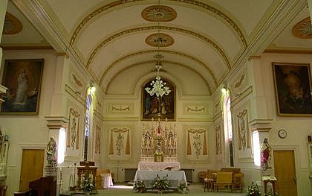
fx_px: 374
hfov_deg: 45.2
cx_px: 157
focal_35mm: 44
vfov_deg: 29.2
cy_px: 111
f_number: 2.8
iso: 100
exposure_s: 1/11.9
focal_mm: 8
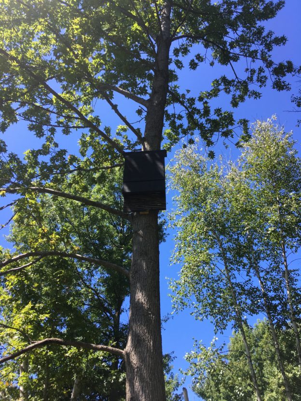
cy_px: 200
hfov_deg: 48.2
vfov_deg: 61.7
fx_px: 336
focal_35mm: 29
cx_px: 150
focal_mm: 4.15
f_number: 2.2
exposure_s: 1/527
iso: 25
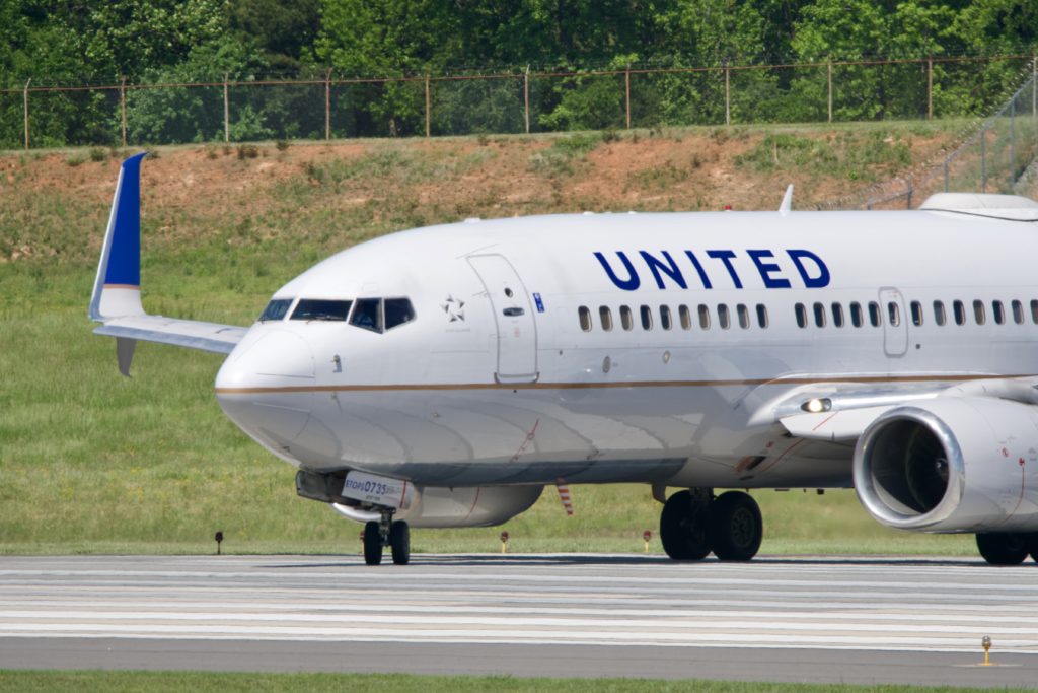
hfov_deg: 2.3
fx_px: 25952
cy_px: 346
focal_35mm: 900
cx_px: 519
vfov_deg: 1.5
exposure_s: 1/1000
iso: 280
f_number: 9
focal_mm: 600
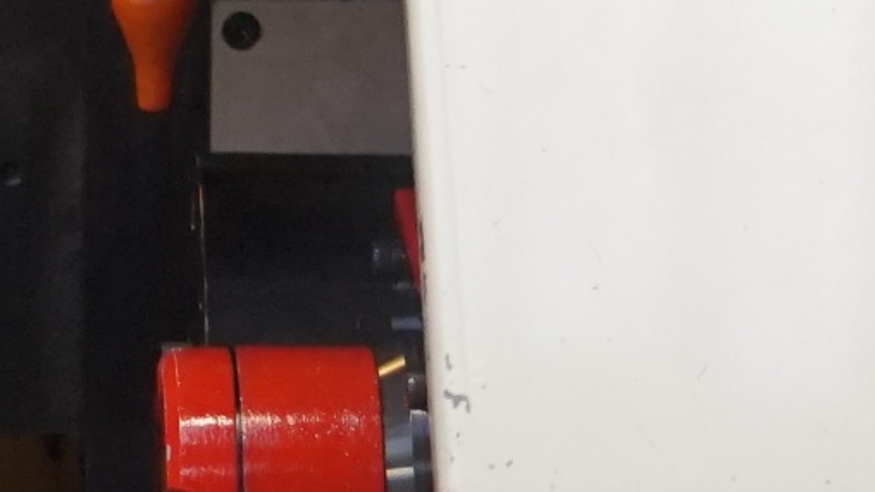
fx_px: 5152
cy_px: -1073
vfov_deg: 5.1
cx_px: 134
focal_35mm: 222
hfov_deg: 9.7
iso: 1250
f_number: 4
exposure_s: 1/160
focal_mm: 22
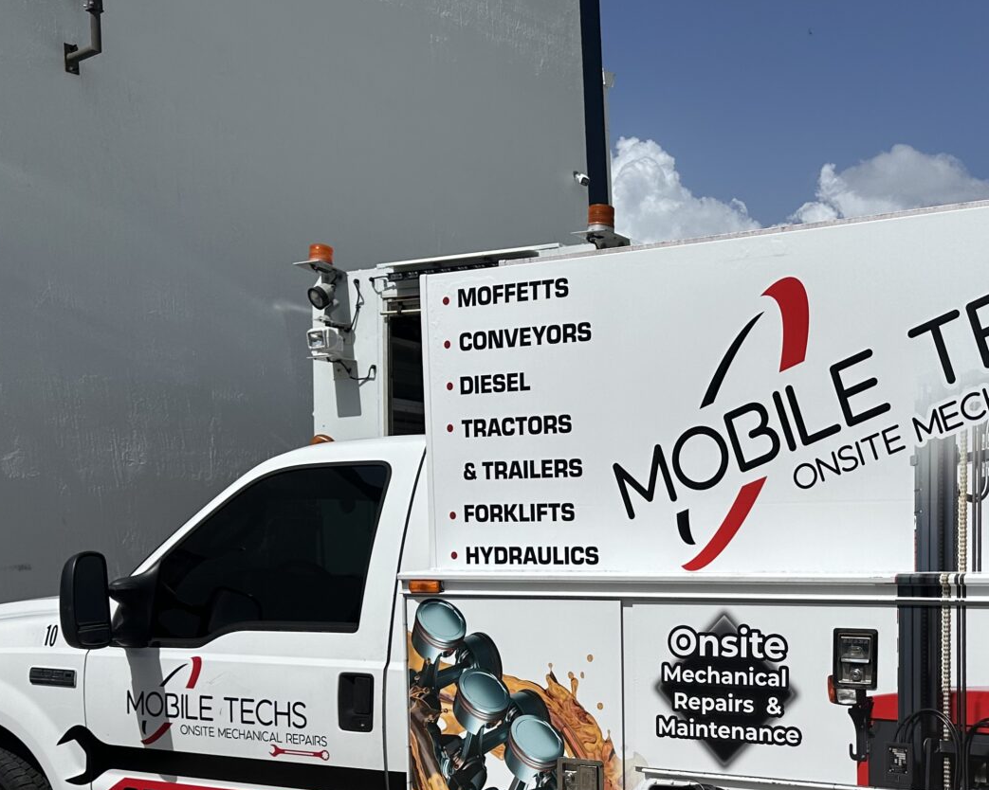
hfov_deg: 39.8
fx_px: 1346
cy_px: 663
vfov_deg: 31.6
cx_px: 670
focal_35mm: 46
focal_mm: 6.86
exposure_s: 1/13699
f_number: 1.78
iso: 80
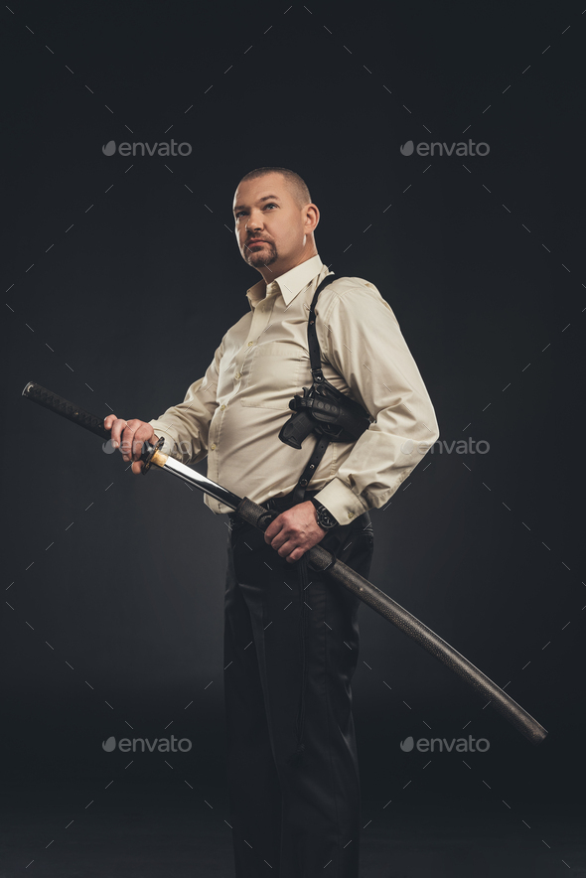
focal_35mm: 70
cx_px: 293
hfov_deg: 19.5
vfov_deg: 28.8
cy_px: 439
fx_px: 1708
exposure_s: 1/160
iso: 250
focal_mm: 70
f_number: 8
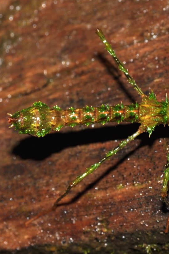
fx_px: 1803
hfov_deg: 5.3
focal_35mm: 256
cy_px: 124
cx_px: 188
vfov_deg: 8.0
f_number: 22
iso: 160
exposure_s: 1/200
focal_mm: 90
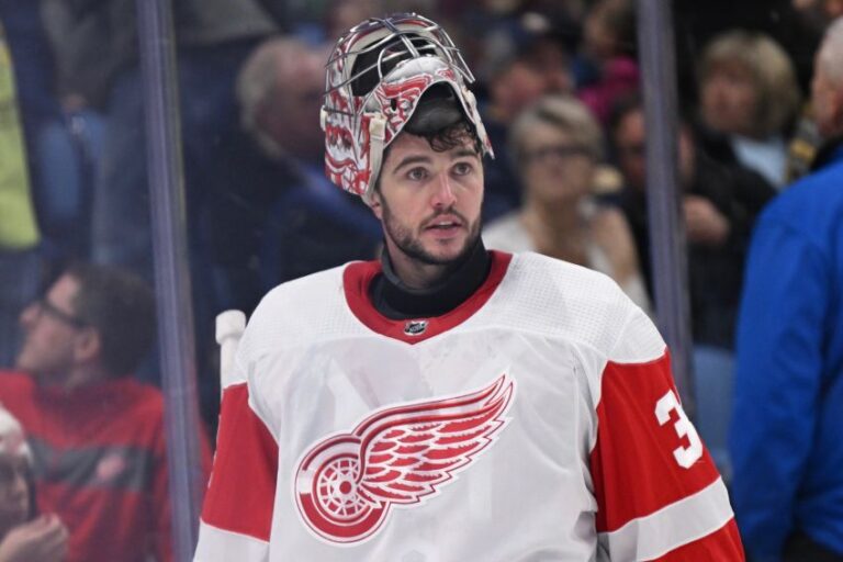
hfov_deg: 10.3
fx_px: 4683
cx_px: 422
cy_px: 281
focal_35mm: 200
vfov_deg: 6.9
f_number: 3.2
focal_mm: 200
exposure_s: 1/2000
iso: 3200
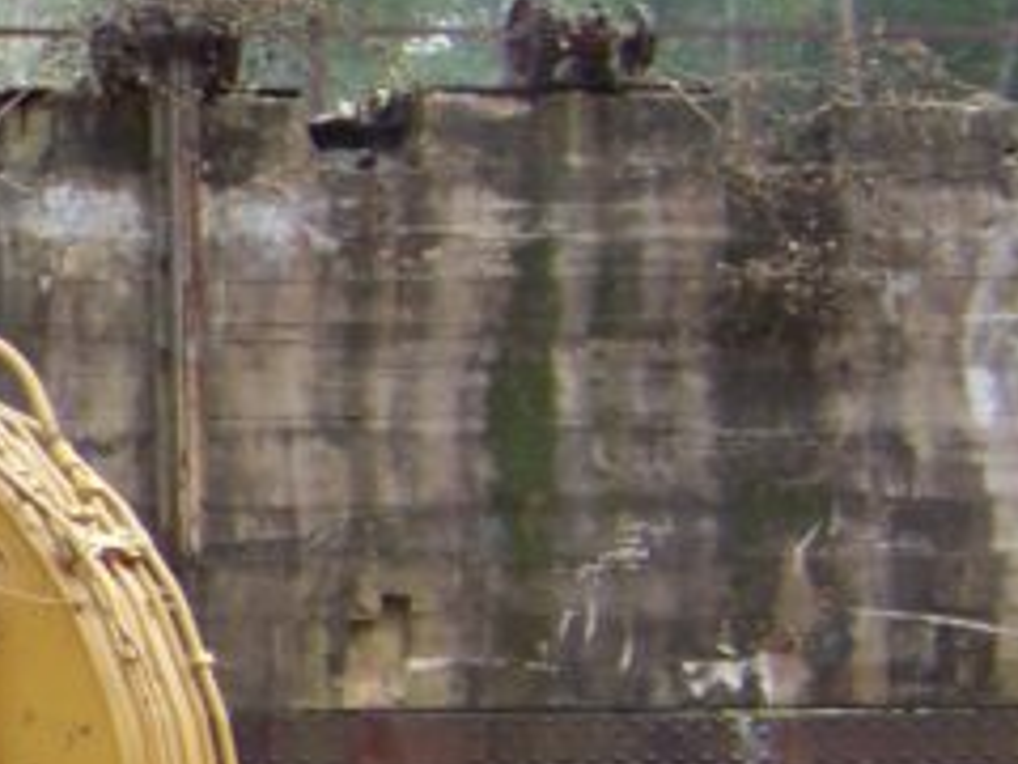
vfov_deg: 5.6
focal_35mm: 265
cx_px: -1116
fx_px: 7793
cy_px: 586
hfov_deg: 7.2
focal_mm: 10.5
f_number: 3.2
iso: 66
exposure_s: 1/320
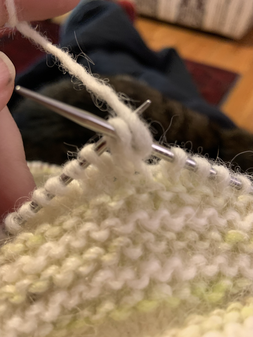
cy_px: 168
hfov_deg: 53.1
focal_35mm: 26
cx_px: 126
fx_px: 253
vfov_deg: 67.3
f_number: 1.8
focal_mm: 4.25
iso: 500
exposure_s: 1/30
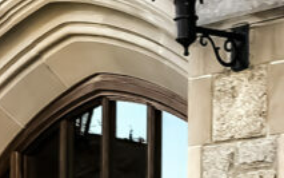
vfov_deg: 7.6
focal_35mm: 167
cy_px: 313
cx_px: 28
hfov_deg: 12.4
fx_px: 1292
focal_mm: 4
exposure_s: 1/125
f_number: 1.8
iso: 20
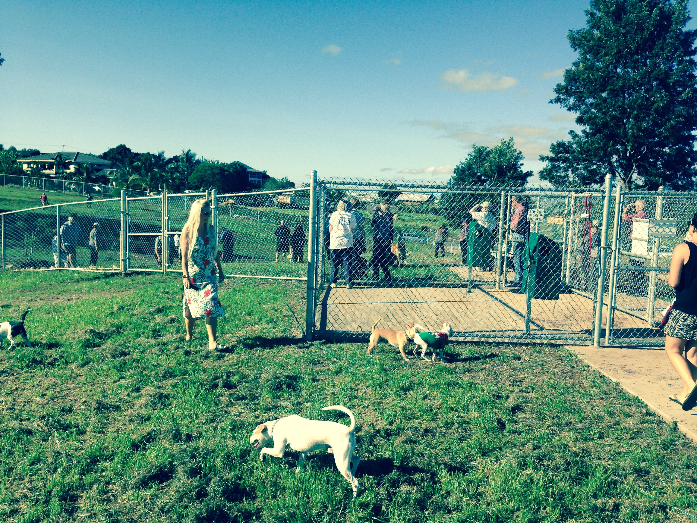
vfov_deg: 42.9
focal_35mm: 33
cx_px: 348
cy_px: 262
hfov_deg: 55.4
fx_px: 664
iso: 50
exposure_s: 1/1466
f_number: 2.4
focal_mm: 4.12
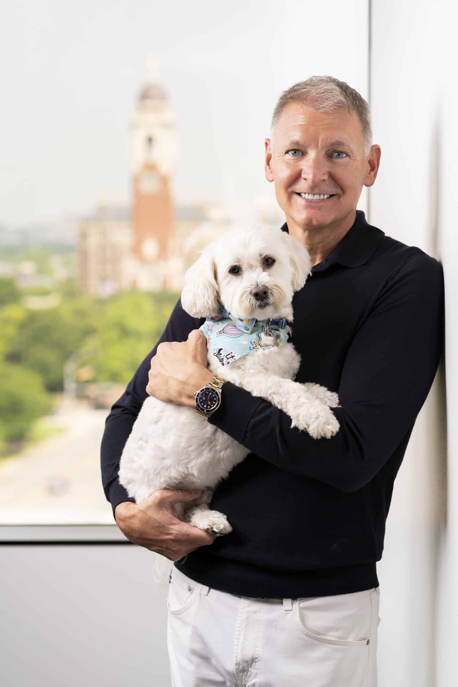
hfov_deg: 16.1
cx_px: 229
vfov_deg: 23.9
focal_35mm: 85
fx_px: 1622
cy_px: 344
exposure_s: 1/160
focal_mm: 85
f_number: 4
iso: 100
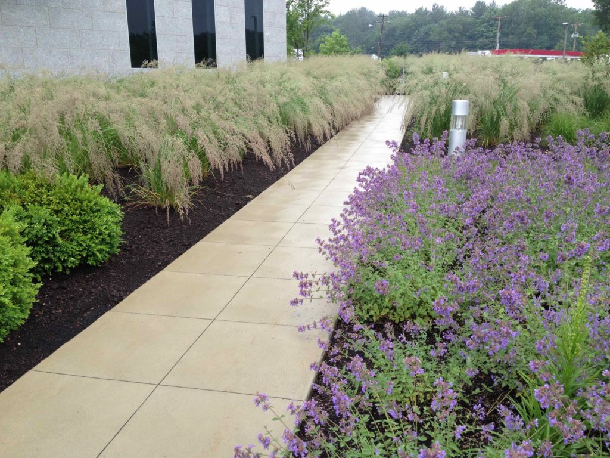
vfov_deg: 40.7
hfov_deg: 52.6
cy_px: 229
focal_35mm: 35
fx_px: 617
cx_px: 305
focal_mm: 4.28
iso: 50
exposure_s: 1/120
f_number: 2.4
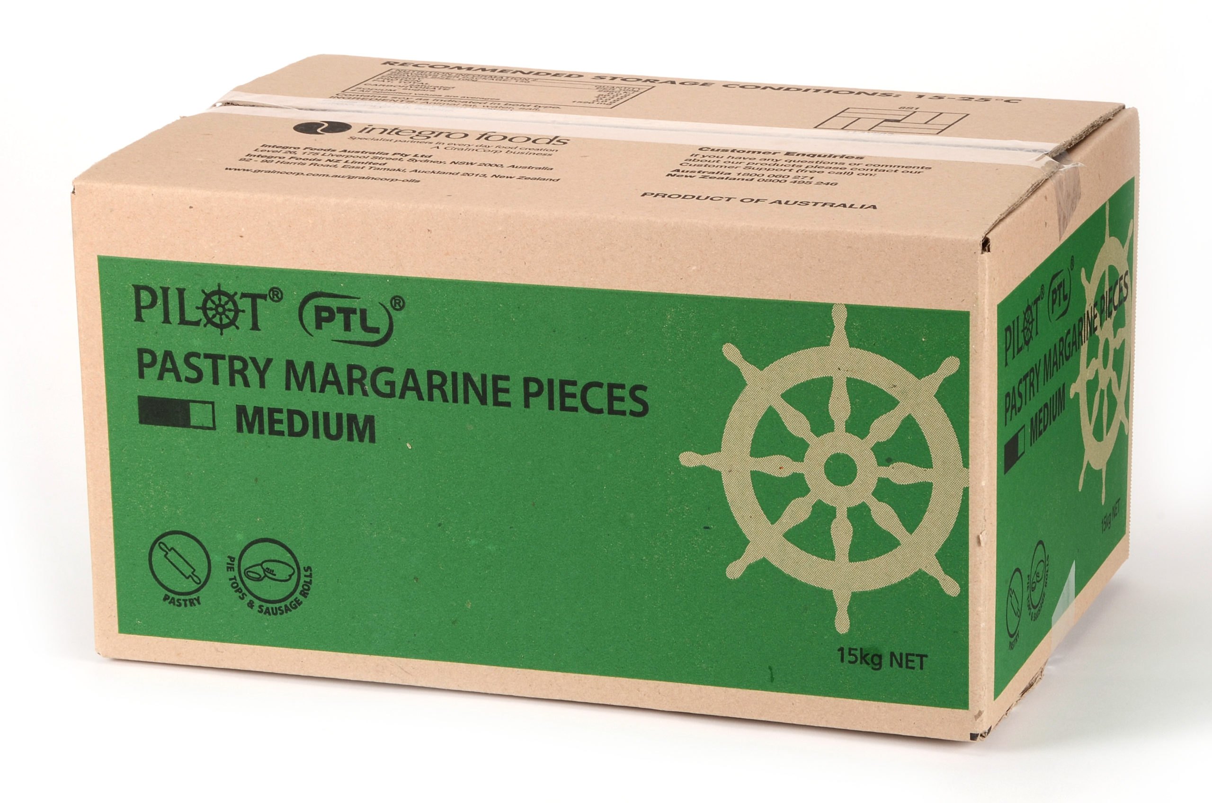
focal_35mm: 105
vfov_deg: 13.0
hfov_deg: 19.5
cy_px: 402
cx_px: 606
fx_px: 3528
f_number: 22
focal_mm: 70
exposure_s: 1/100
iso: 100
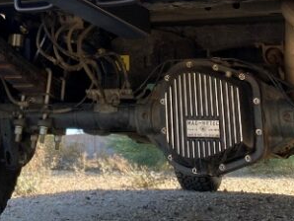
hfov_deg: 28.3
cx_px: 53
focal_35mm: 67
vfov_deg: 20.2
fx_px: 570
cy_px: -62
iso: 32
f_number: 1.8
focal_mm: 4.25
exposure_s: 1/651
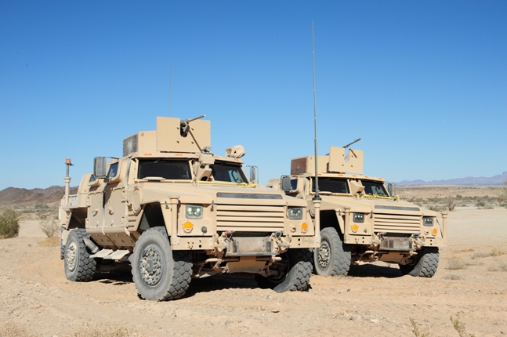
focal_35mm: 45
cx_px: 254
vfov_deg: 29.8
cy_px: 168
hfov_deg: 43.6
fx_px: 633
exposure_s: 1/640
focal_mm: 45
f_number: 13
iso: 320
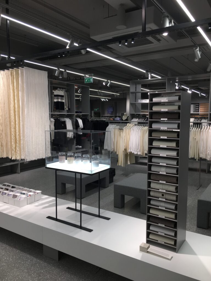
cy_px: 140
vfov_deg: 61.7
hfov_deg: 48.2
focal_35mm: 29
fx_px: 236
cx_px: 106
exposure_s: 1/100
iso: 32
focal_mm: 4.15
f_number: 2.2
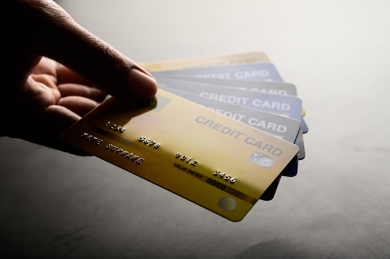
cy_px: 130
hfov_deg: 33.4
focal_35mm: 60
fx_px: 650
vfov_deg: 22.6
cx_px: 195
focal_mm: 60
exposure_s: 1/160
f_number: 9
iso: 100
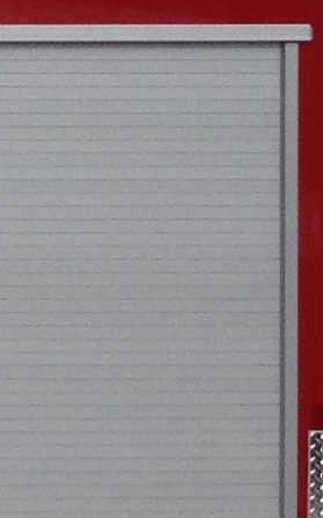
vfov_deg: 7.7
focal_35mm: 271
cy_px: 42
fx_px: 3821
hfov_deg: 4.3
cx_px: -1250
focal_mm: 4.28
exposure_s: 1/1623
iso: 50
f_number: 2.4
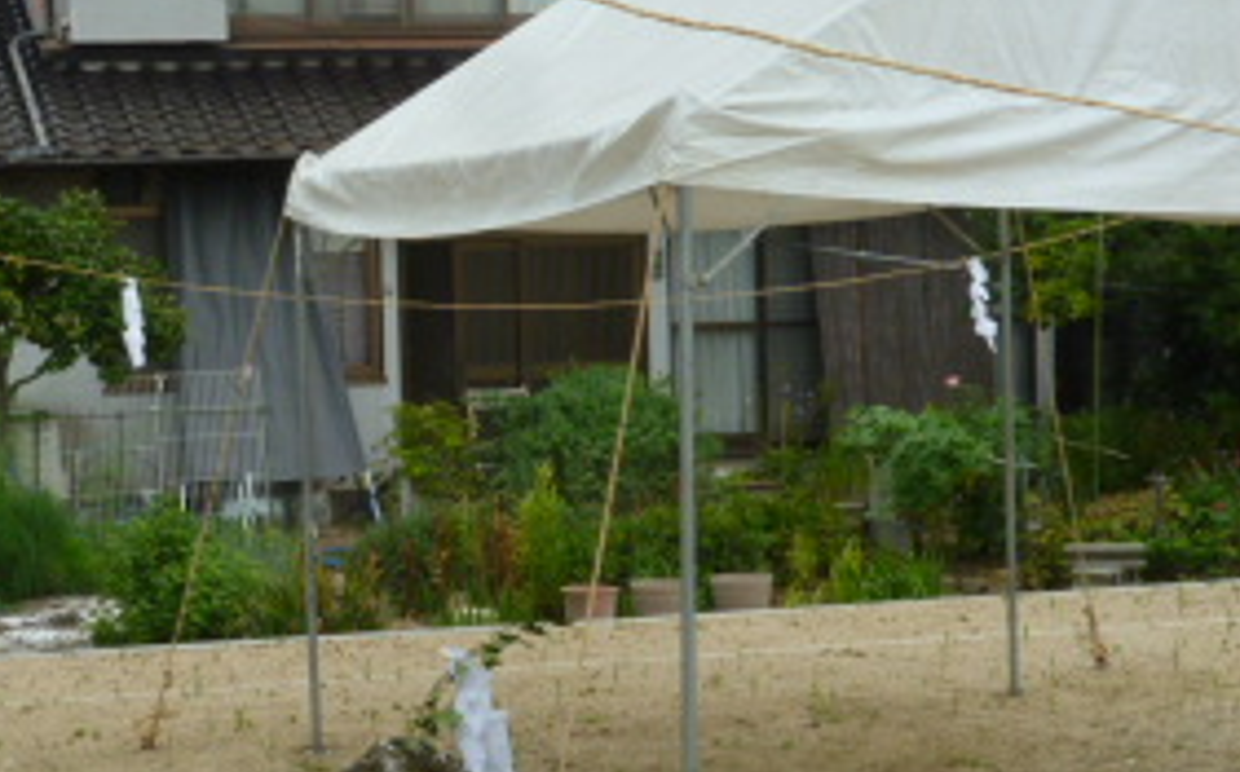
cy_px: 432
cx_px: 362
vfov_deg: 15.0
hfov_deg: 23.7
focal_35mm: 87
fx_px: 2937
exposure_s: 1/400
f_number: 4.5
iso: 80
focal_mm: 6.3
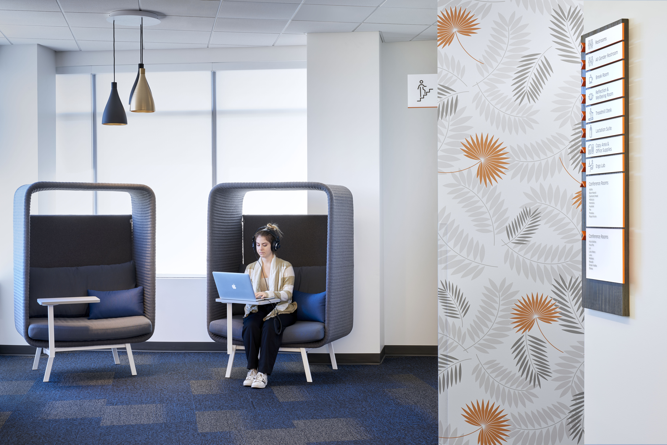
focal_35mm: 50
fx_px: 927
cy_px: 222
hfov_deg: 39.6
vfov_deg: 27.0
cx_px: 334
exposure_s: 1.5
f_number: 11
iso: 100
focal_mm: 50
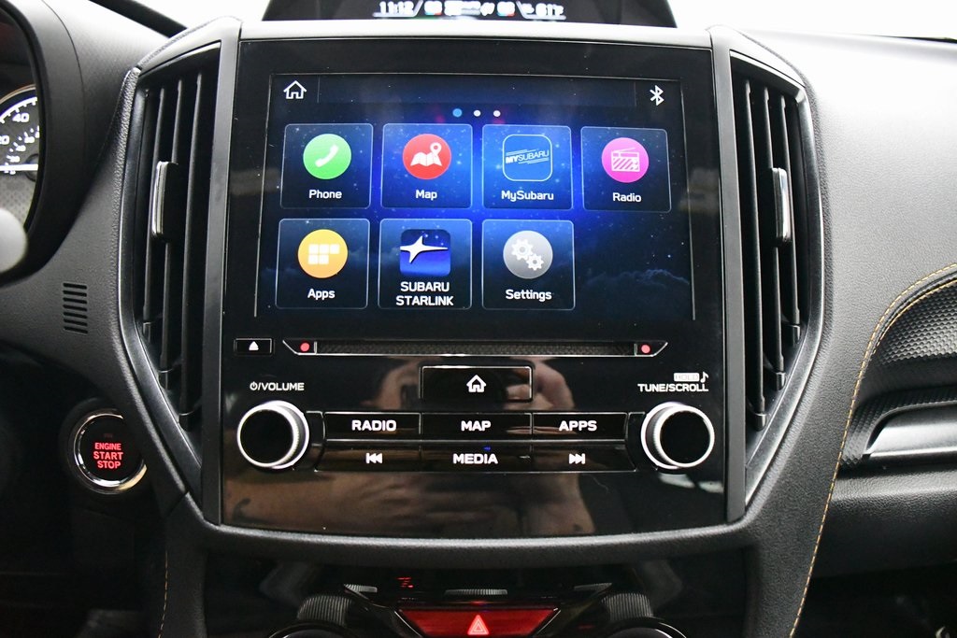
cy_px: 319
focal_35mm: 27
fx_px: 718
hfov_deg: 67.4
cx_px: 478
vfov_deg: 47.9
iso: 12800
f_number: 3.5
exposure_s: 1/60
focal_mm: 18
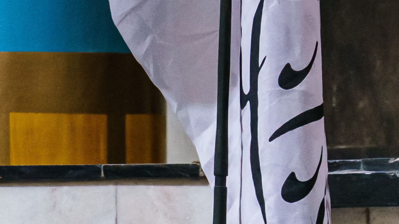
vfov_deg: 1.8
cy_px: 439
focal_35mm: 664
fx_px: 7025
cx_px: 587
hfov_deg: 3.2
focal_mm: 111
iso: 3200
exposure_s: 1/200
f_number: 5
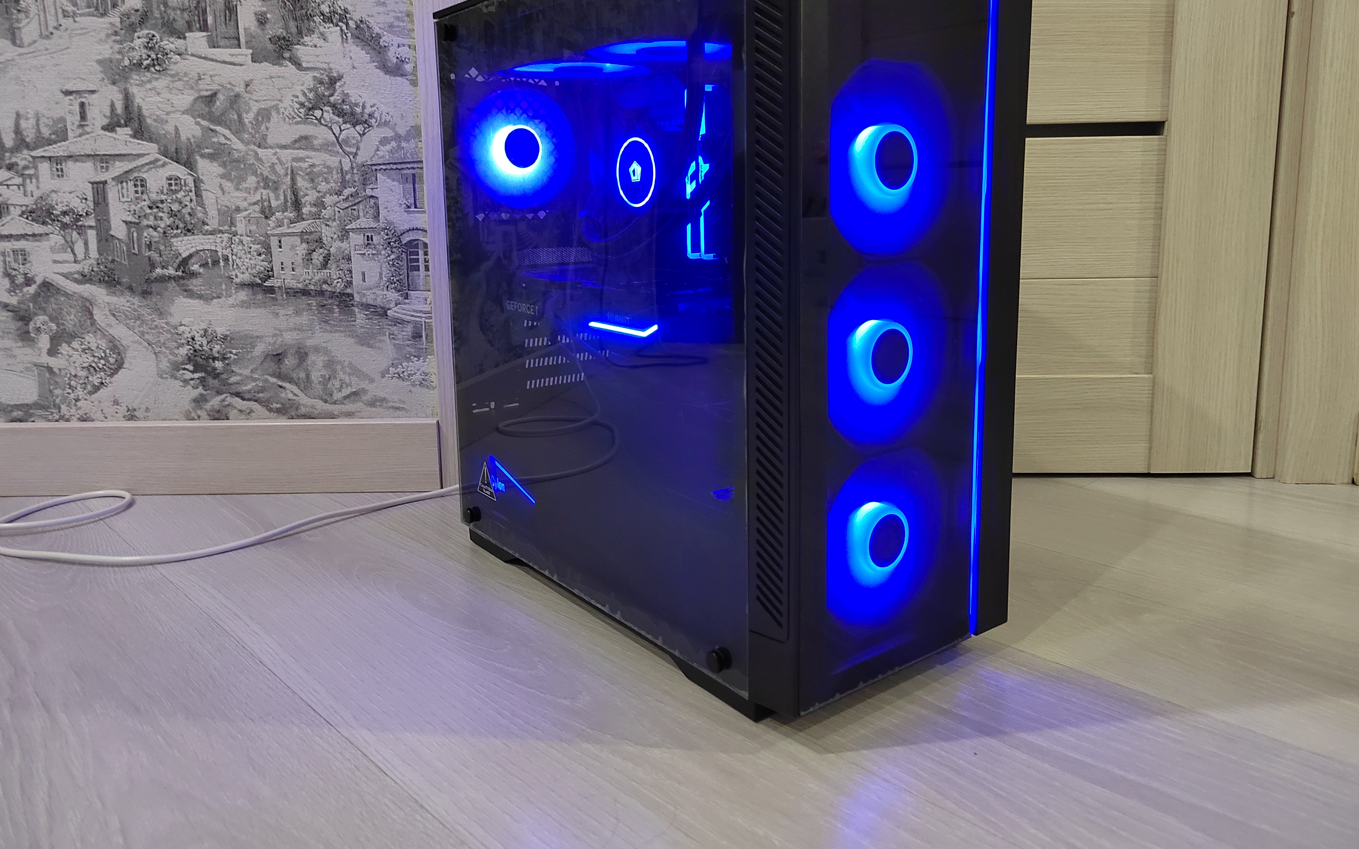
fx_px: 926
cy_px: 339
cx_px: 682
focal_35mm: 25
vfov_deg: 49.0
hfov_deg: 72.5
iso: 4240
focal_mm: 5.52
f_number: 1.9
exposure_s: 1/50
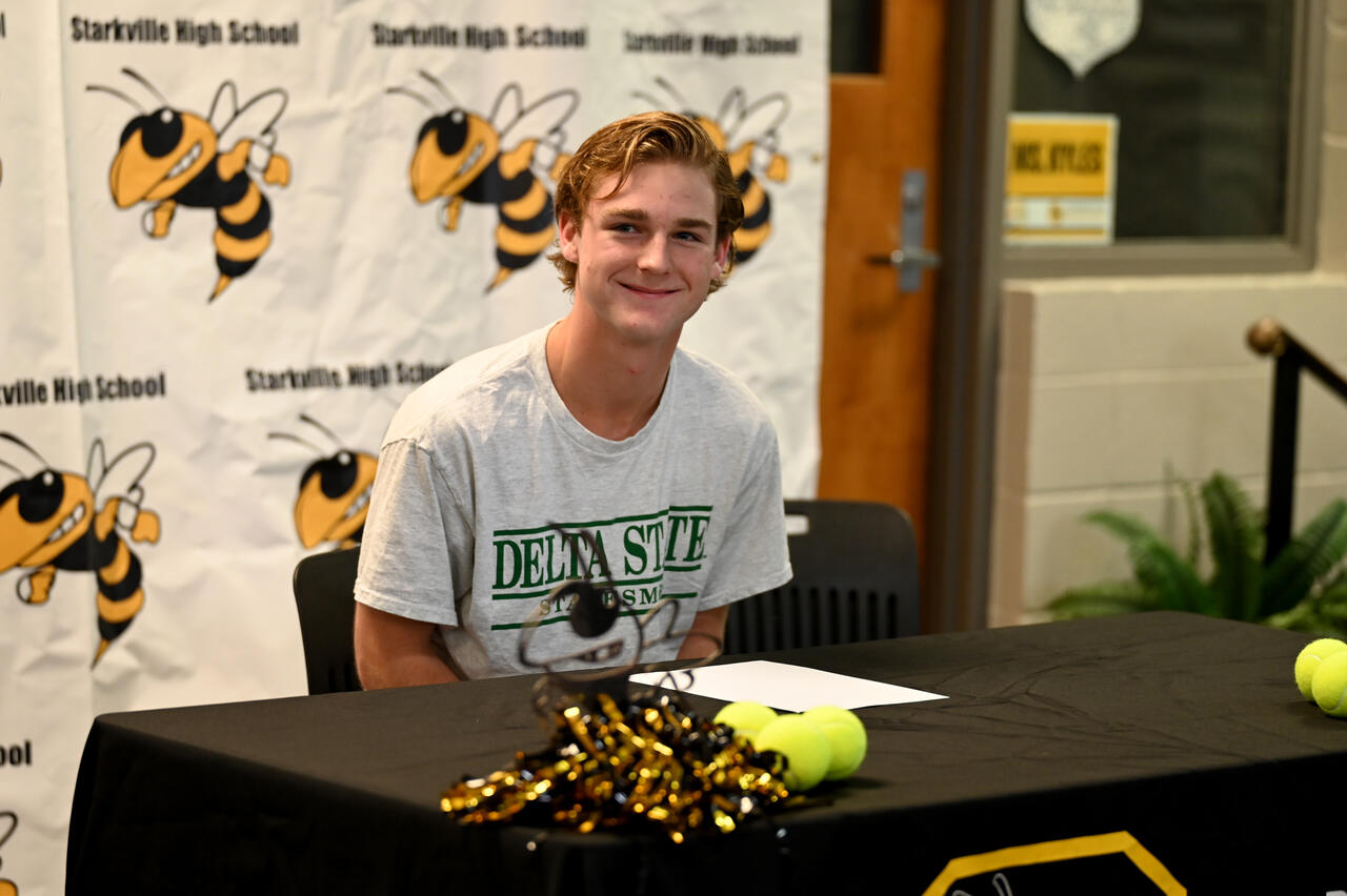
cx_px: 674
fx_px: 3927
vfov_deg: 13.0
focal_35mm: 105
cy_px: 448
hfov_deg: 19.5
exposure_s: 1/125
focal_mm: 105
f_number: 2.8
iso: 1400
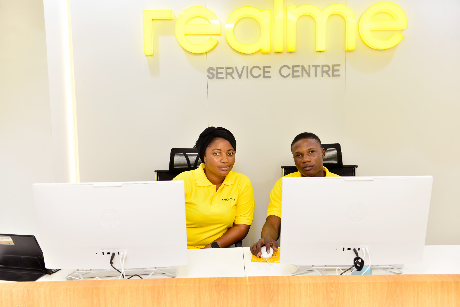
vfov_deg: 35.1
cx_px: 230
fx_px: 486
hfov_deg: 50.7
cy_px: 154
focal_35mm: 38
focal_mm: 38
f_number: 3.5
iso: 560
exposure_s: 1/200
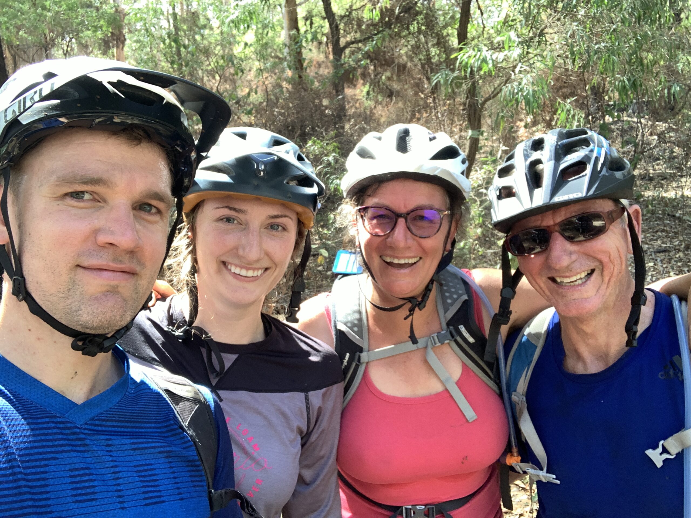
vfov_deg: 44.2
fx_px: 639
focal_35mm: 32
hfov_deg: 56.8
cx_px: 346
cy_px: 259
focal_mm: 2.87
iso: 50
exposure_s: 1/121
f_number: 2.2
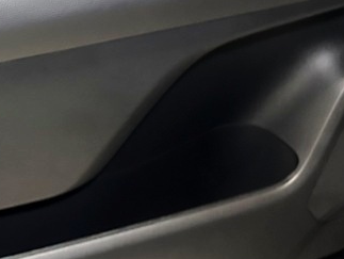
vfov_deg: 18.7
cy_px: -19
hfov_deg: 24.0
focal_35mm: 76
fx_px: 756
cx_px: -33
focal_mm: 6.86
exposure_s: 1/40
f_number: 1.78
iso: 1000
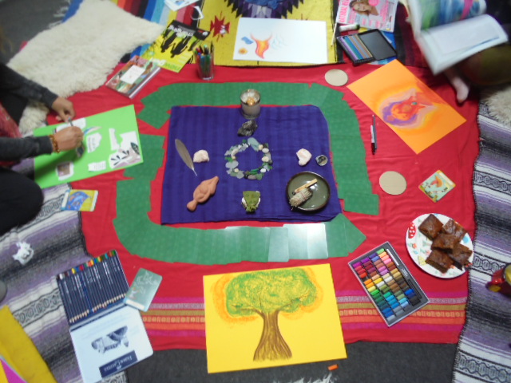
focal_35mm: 26
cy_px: 192
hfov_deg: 67.3
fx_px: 384
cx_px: 256
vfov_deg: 53.1
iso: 200
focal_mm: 4.6
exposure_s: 1/6
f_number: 3.5
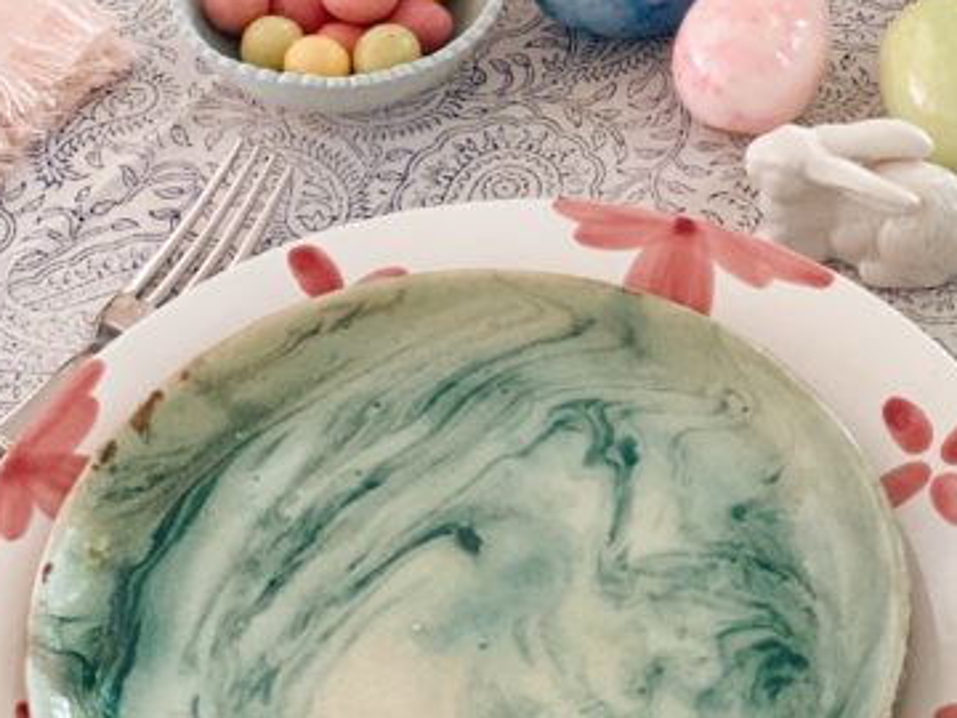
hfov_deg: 13.3
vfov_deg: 9.9
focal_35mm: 148
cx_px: 646
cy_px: -152
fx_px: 4092
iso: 125
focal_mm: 6
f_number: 2
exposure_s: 1/122
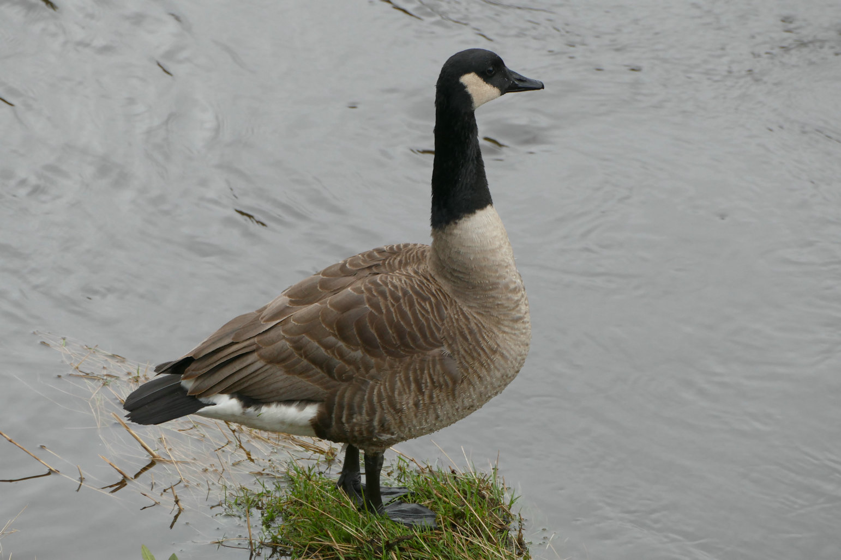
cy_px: 280
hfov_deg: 5.9
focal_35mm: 352
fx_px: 8222
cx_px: 420
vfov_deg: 3.9
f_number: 5.6
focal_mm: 128.25
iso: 400
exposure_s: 1/100
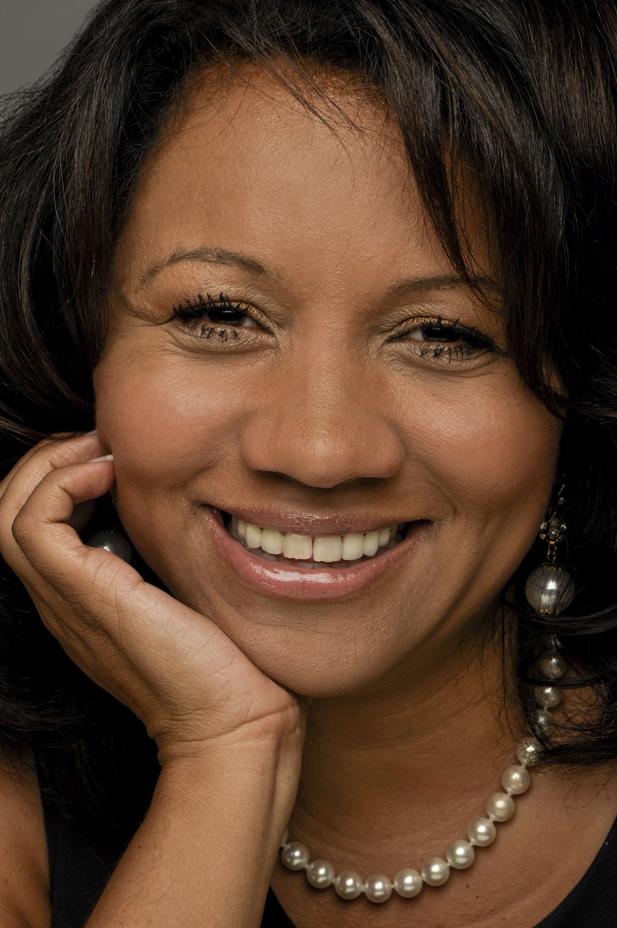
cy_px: 464
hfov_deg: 8.7
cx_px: 308
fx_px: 4058
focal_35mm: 158
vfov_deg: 13.1
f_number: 16
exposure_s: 1/160
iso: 200
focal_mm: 105
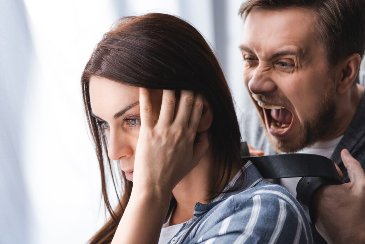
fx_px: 710
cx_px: 182
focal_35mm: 70
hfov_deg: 28.8
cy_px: 122
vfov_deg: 19.5
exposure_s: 1/200
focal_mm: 70
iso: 200
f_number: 4
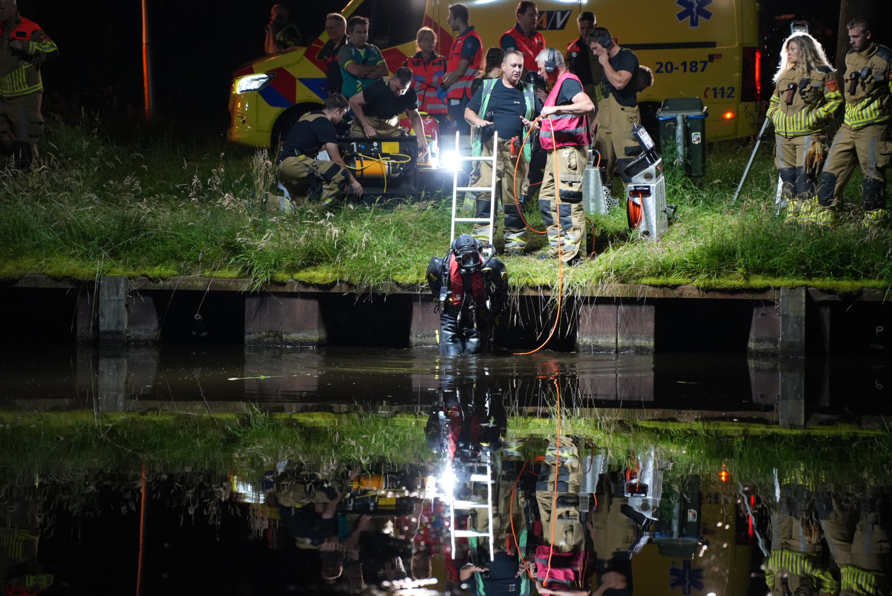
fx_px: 3719
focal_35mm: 150
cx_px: 446
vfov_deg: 9.2
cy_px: 298
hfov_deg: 13.7
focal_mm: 150
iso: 3200
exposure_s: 1/160
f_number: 2.8
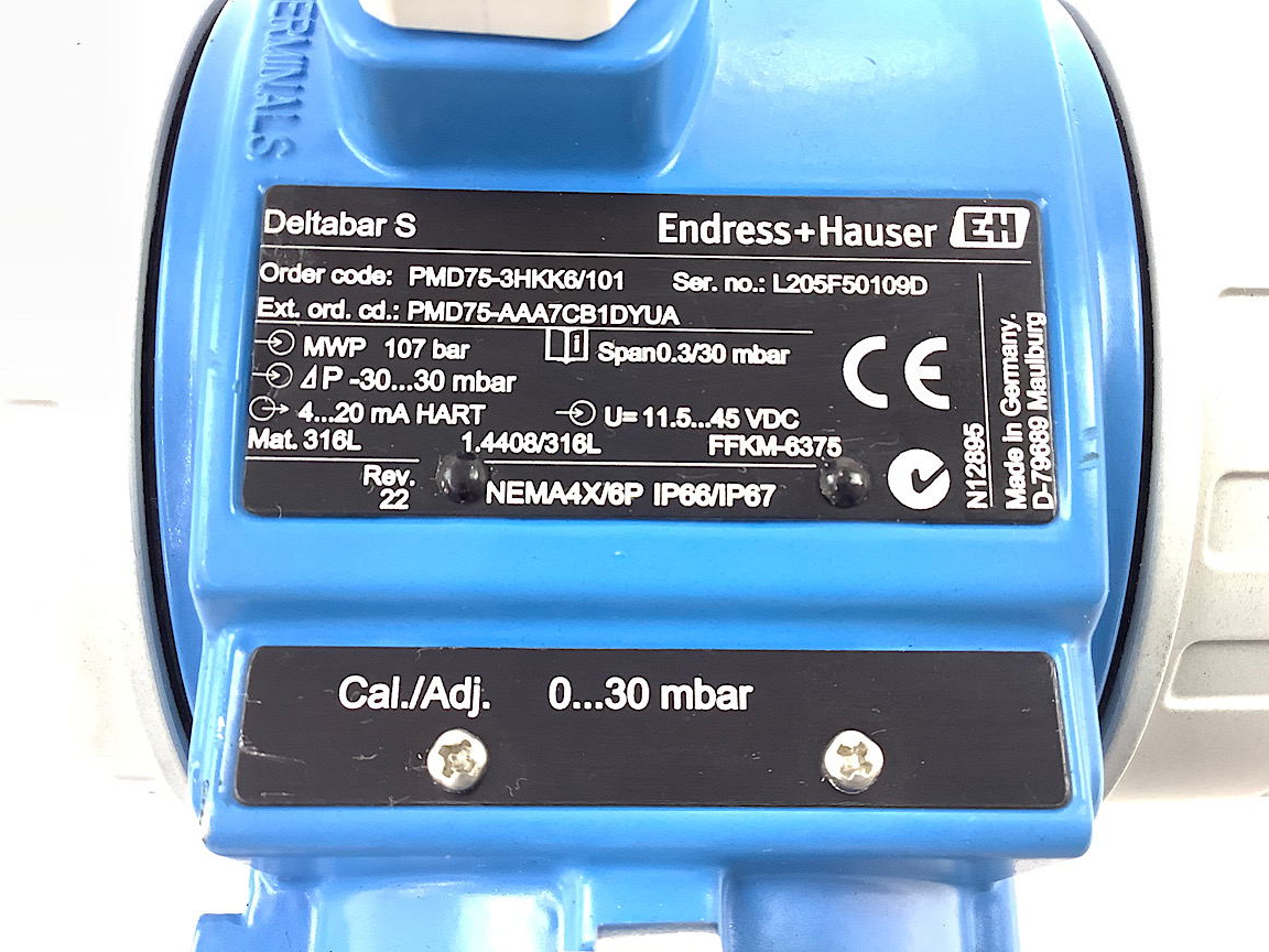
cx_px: 653
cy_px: 467
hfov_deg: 56.8
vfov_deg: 44.2
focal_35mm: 32
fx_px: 1173
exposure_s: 1/50
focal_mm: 3.3
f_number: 2.4
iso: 160
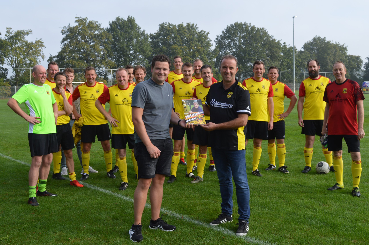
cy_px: 122
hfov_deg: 53.2
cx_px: 184
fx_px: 369
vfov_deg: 36.8
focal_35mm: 36
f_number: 8
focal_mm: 24
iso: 100
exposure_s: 1/125
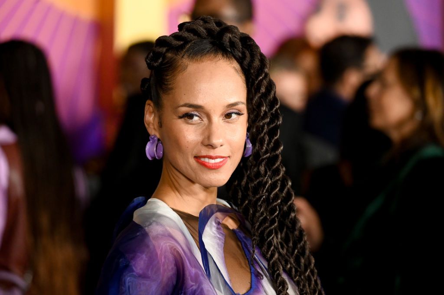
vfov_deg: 6.9
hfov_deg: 10.3
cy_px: 148
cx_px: 222
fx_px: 2465
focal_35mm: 200
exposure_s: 1/400
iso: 4000
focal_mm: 200
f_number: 4
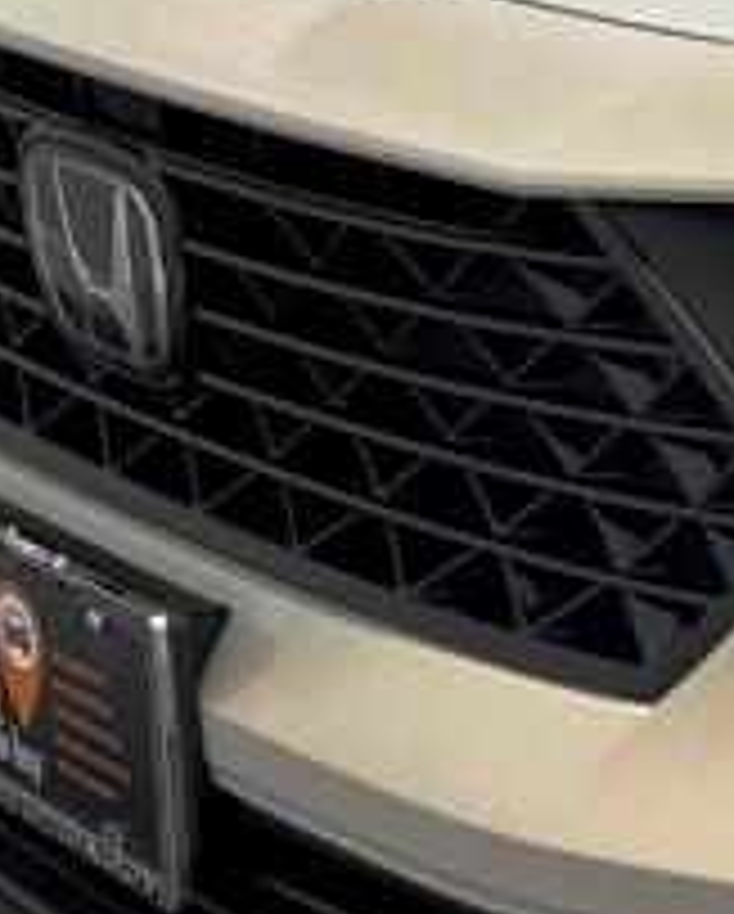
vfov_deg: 16.2
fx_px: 3197
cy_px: 257
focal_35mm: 118
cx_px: 1572
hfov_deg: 11.5
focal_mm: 6.86
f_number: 1.78
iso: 160
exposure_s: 1/60
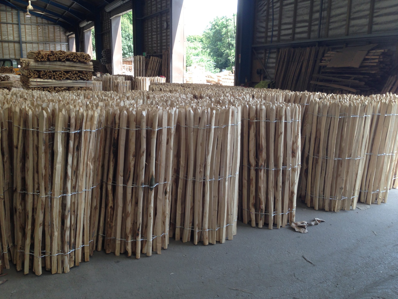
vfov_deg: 42.9
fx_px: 379
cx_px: 199
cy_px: 150
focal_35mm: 33
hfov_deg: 55.4
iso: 50
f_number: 2.4
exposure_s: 1/120
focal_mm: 4.12
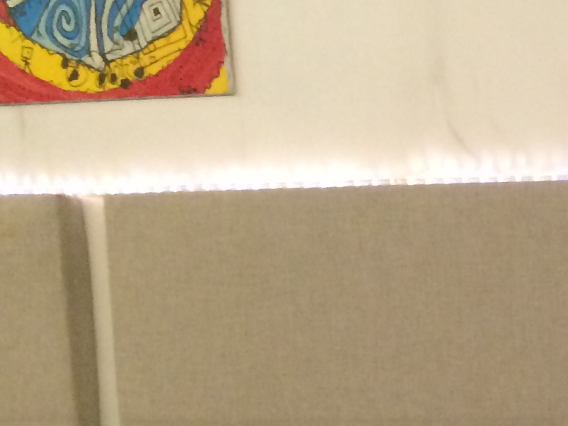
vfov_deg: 12.2
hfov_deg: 14.2
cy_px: 514
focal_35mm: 119
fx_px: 1954
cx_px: 1100
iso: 250
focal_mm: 4.15
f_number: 2.2
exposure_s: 1/24
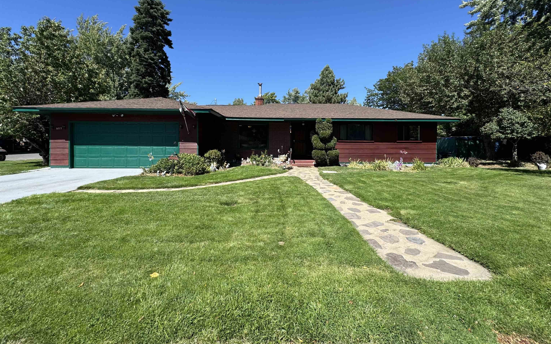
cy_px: 146
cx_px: 275
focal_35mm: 15
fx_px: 225
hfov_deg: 101.5
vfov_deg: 74.3
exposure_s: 1/1198
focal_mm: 2.22
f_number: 2.2
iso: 40
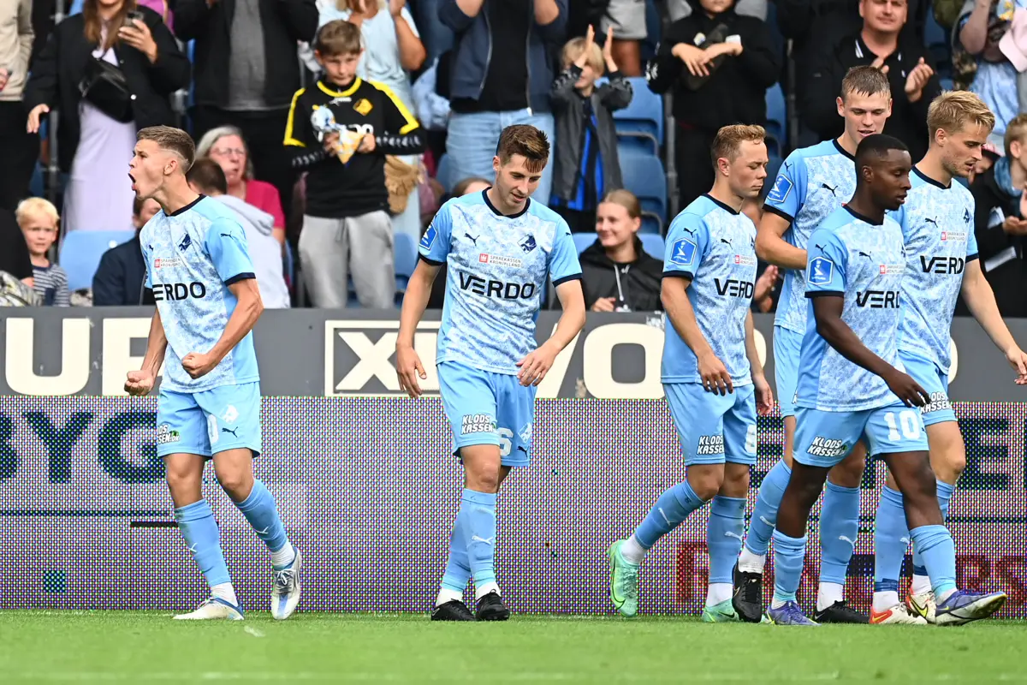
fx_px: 11410
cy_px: 342
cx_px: 514
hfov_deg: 5.2
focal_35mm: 400
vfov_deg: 3.4
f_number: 2.8
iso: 800
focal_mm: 400
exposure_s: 1/2000
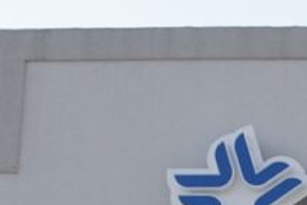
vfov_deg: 7.9
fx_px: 1433
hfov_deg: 11.5
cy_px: 366
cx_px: 519
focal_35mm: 168
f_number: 4
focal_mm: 24
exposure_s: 1/2500
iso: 800
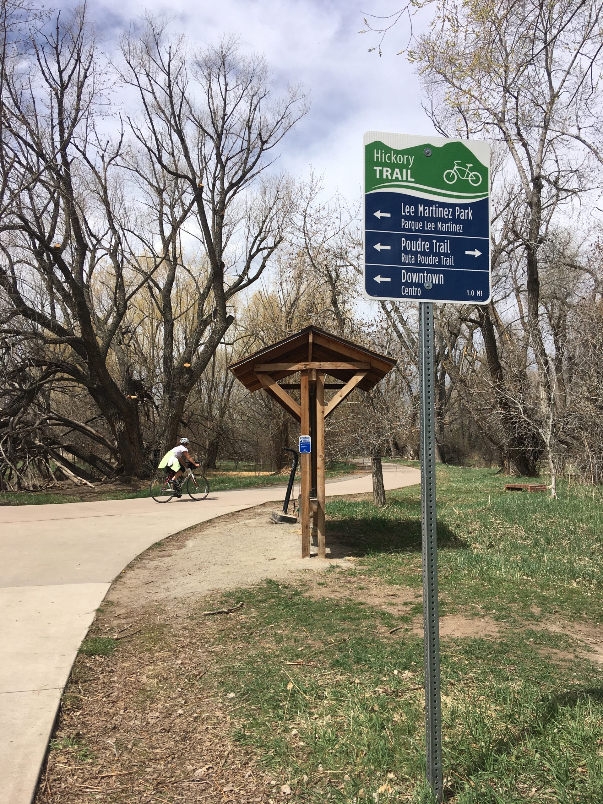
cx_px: 302
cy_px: 402
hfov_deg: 48.2
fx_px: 674
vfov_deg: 61.7
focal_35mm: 29
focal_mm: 4.15
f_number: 2.2
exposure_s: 1/2198
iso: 25
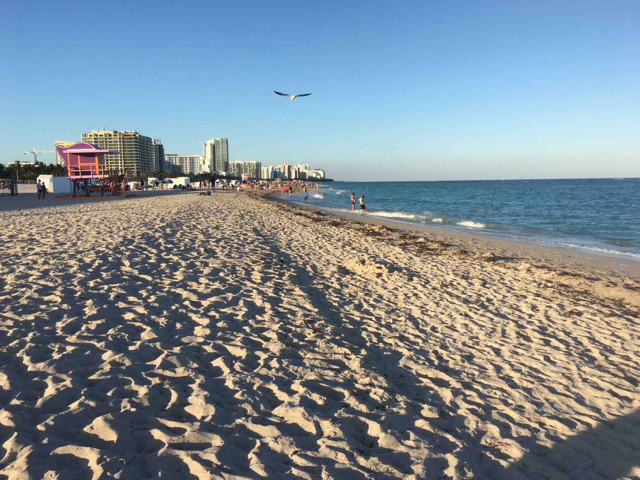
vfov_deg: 46.8
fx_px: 555
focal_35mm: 30
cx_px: 316
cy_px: 234
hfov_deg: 60.0
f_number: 2.2
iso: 25
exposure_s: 1/974
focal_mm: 4.15
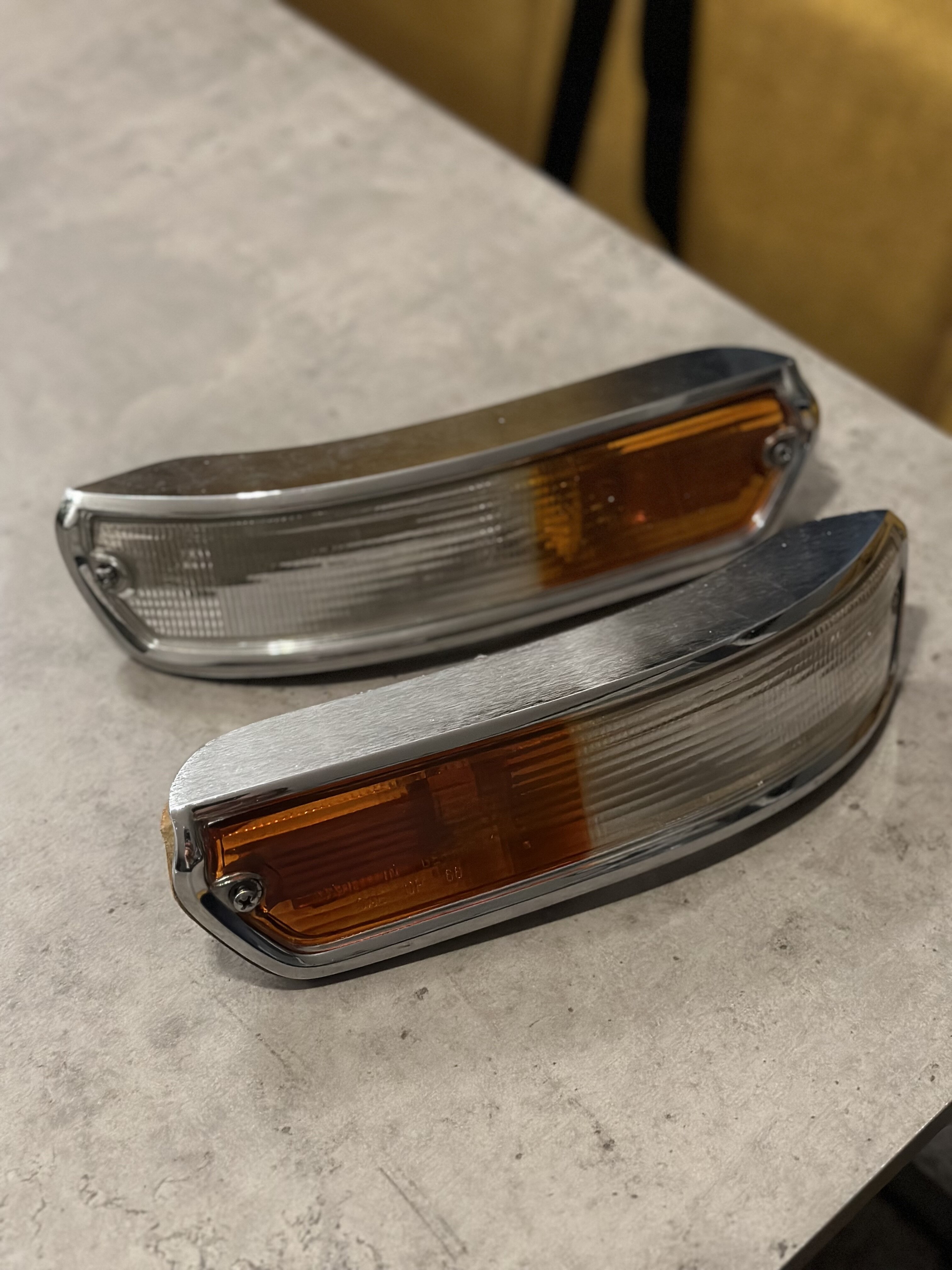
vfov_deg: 39.7
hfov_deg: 30.3
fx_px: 1760
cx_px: 476
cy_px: 635
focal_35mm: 48
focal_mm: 6.86
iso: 640
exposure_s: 1/25
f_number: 1.78
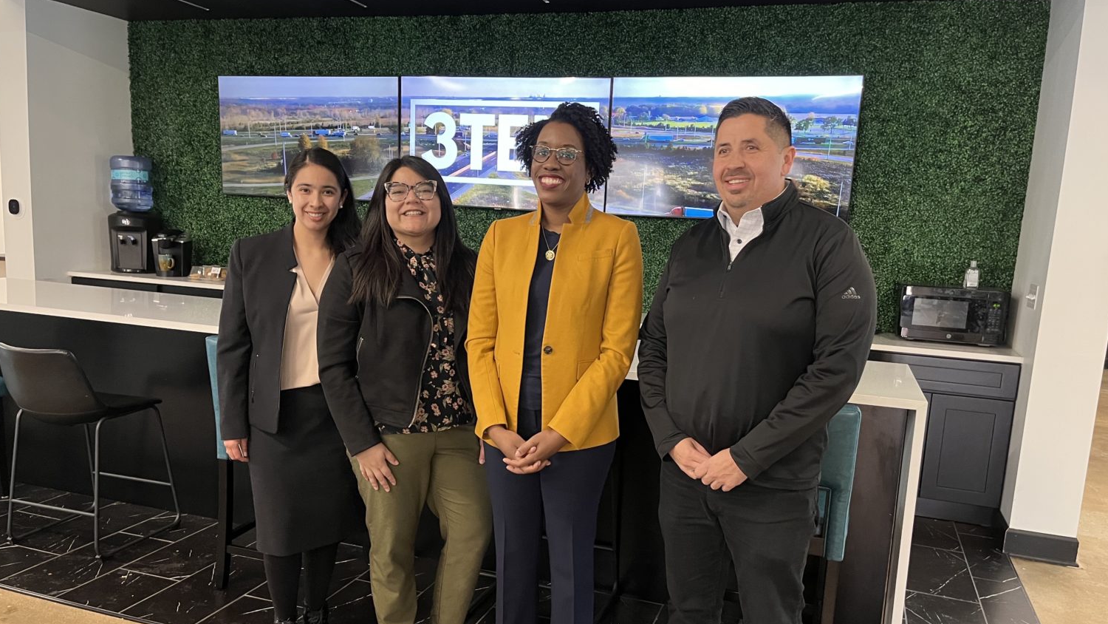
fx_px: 852
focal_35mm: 29
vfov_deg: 40.1
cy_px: 363
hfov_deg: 66.1
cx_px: 557
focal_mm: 5.1
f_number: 1.6
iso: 320
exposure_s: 1/60
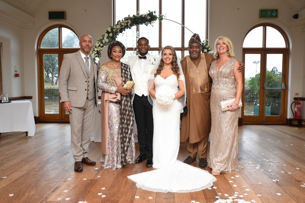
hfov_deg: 60.3
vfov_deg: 42.4
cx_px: 152
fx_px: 263
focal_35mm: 31
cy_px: 102
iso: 2000
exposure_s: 1/60
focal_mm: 31
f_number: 6.3
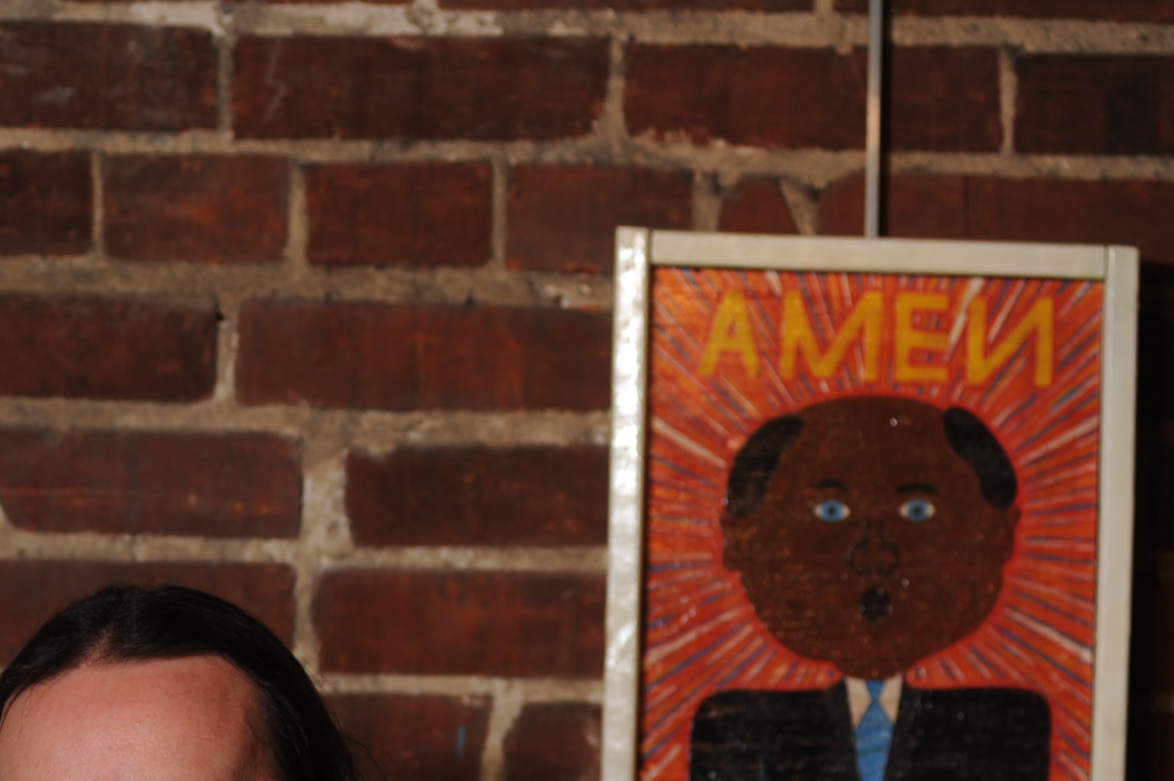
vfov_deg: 6.0
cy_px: 986
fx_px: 7364
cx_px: -16
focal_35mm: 226
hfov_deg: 9.1
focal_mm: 80
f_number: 4
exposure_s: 1/80
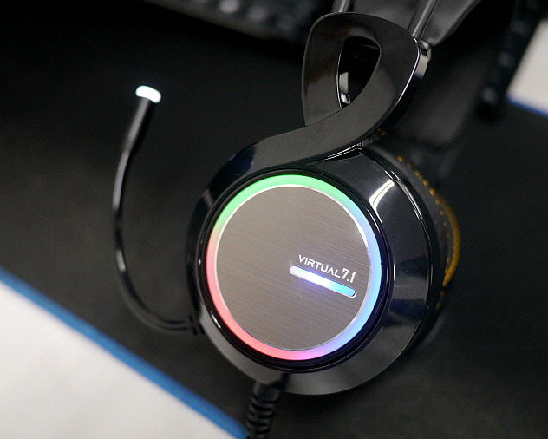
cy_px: 219
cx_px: 279
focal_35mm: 42
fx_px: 681
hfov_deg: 43.8
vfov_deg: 35.7
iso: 320
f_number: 1.7
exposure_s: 1/60
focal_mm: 20
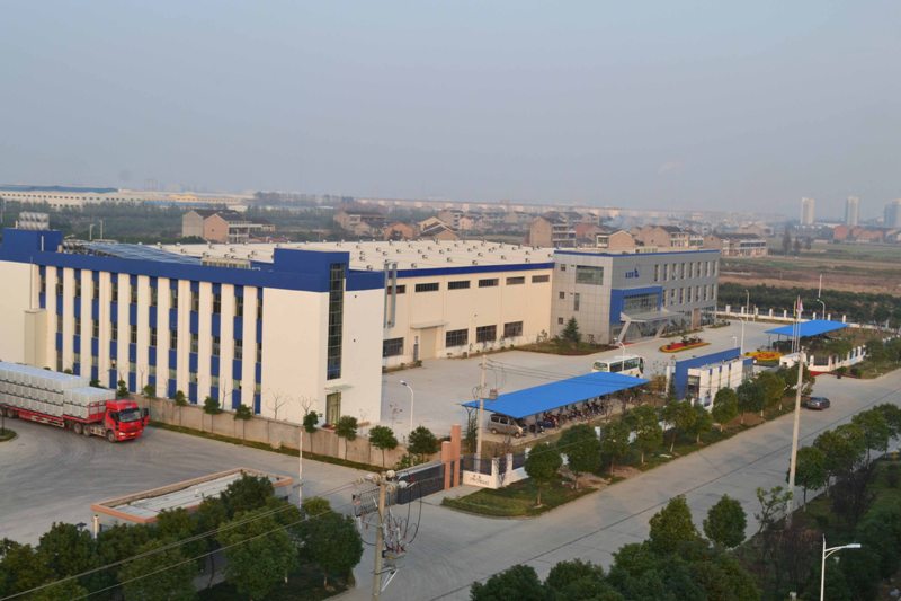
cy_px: 300
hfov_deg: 45.0
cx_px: 450
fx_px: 1088
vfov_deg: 30.8
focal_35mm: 44
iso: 400
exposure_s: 1/200
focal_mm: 29
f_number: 10
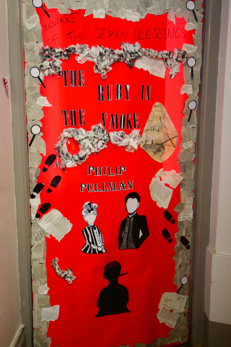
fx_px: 354
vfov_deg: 52.2
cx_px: 116
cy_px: 174
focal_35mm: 37
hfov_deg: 36.2
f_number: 4.2
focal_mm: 24.5
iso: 3200
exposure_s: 1/60
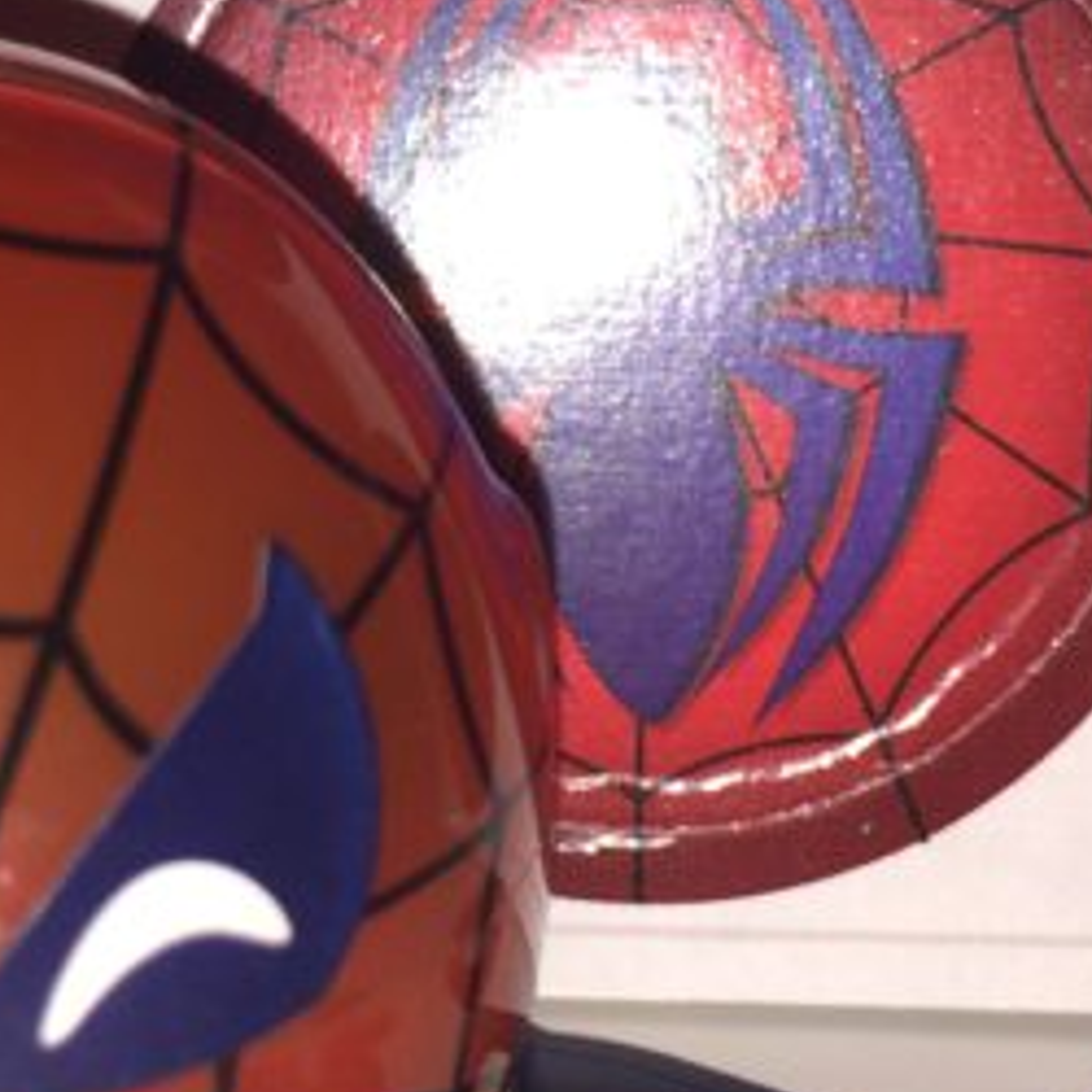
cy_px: 389
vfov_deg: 16.6
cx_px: 170
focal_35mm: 105
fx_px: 3747
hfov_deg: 16.4
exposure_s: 1/321
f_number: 2.2
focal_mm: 4.15
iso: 32
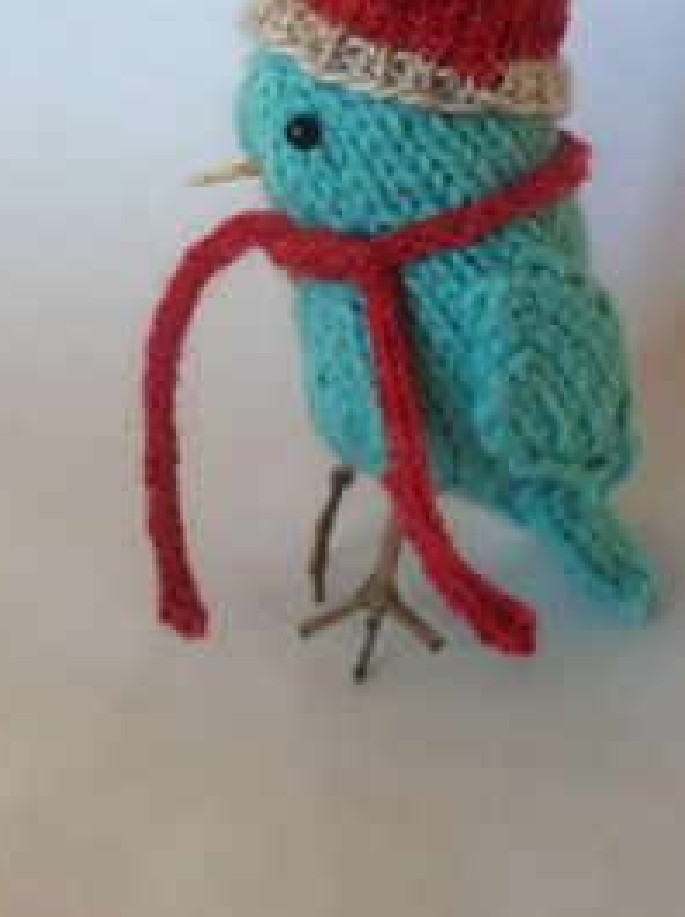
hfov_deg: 22.1
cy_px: 221
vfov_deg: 28.9
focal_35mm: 66
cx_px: 434
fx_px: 1746
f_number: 2.8
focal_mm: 3.85
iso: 125
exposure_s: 1/15
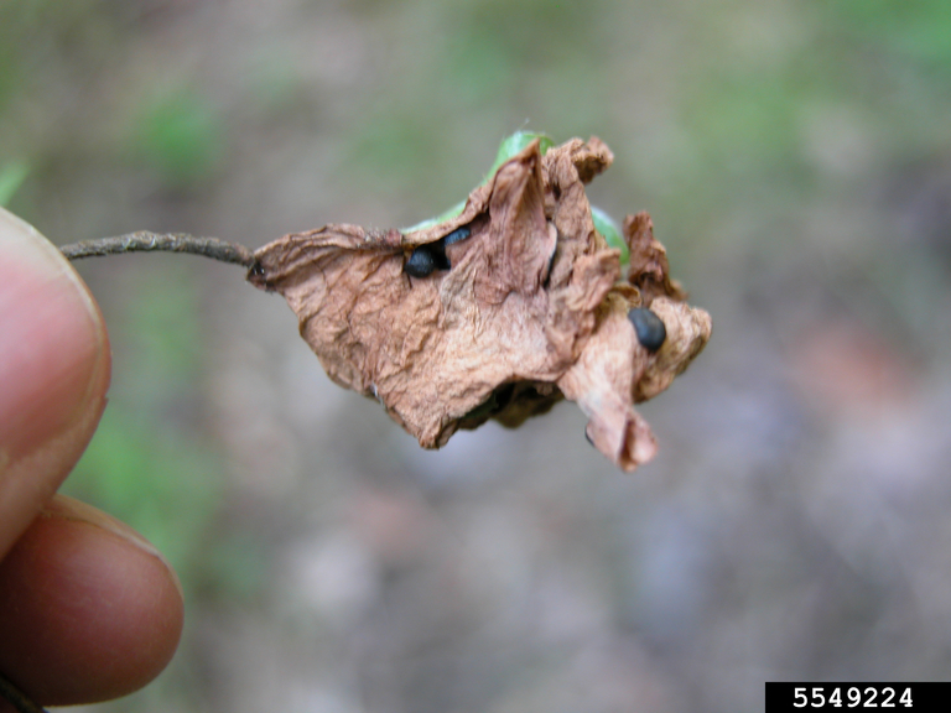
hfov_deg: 26.7
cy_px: 356
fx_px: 2006
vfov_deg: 20.2
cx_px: 476
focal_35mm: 73
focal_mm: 18.8
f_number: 3.3
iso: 100
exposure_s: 1/50.2
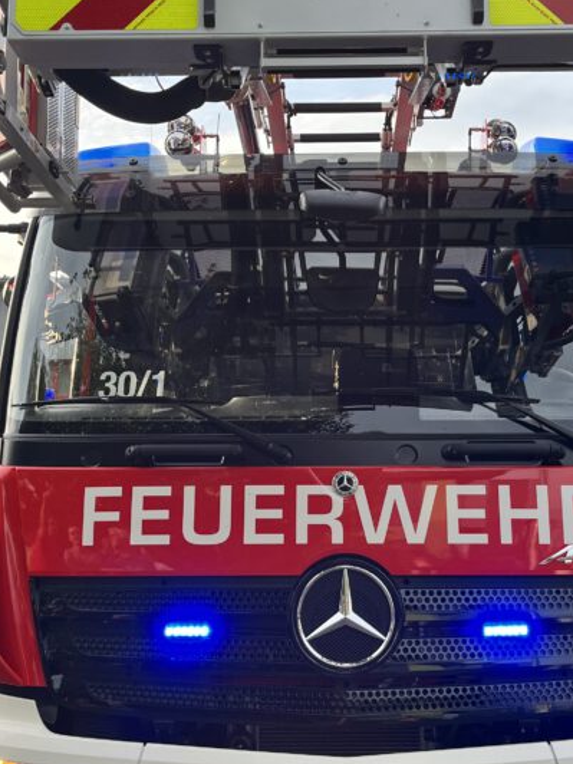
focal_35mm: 50
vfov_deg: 38.1
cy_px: 340
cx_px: 320
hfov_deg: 29.1
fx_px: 1104
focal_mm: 5.1
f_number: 1.6
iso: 50
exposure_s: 1/418
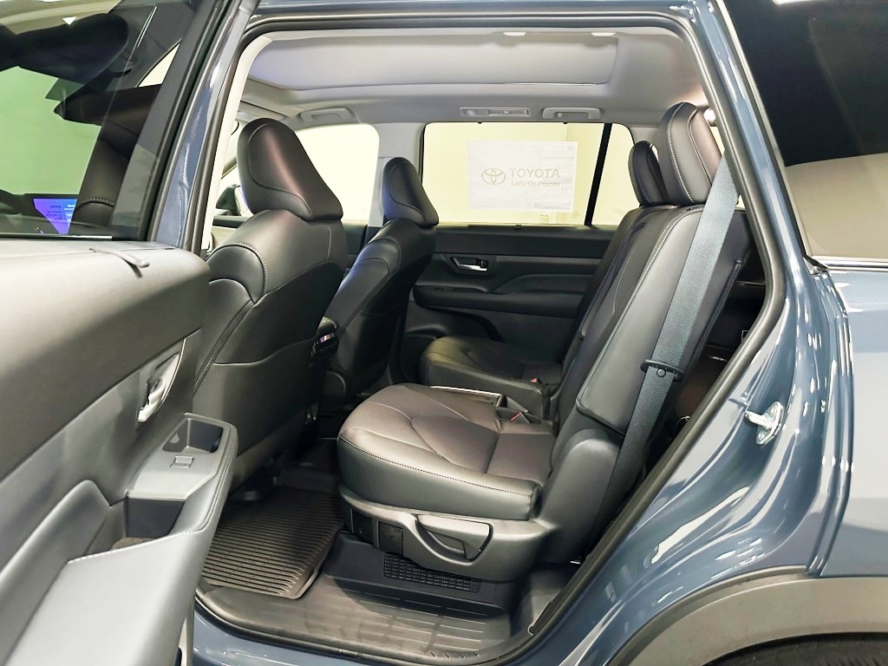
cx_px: 444
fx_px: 616
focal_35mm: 24
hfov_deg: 71.6
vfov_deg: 56.8
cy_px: 333
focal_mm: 6.86
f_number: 1.78
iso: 800
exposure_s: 1/30
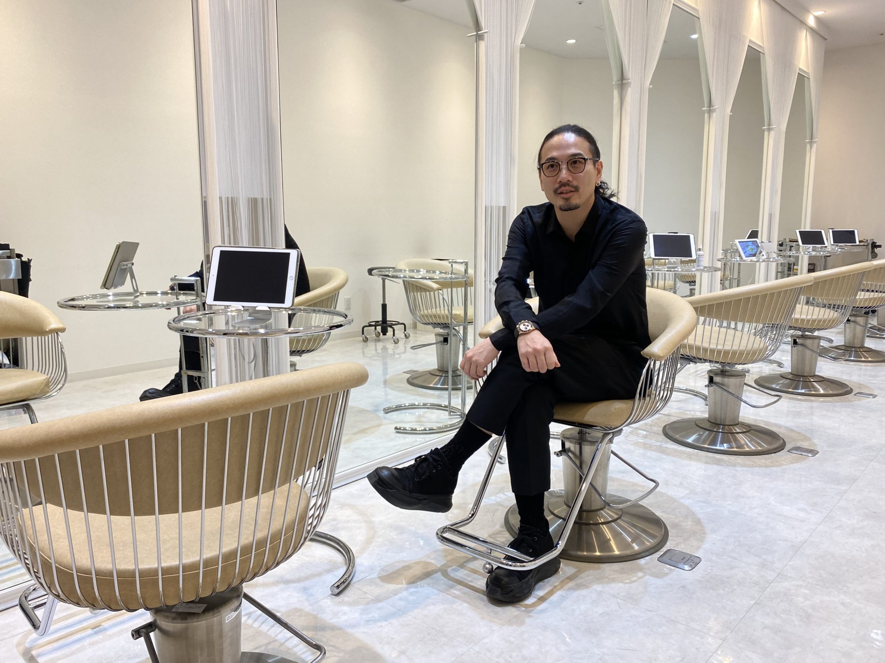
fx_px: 665
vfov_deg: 53.1
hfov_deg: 67.3
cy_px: 332
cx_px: 442
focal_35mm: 26
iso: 100
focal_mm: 4.25
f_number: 1.8
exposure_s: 1/105
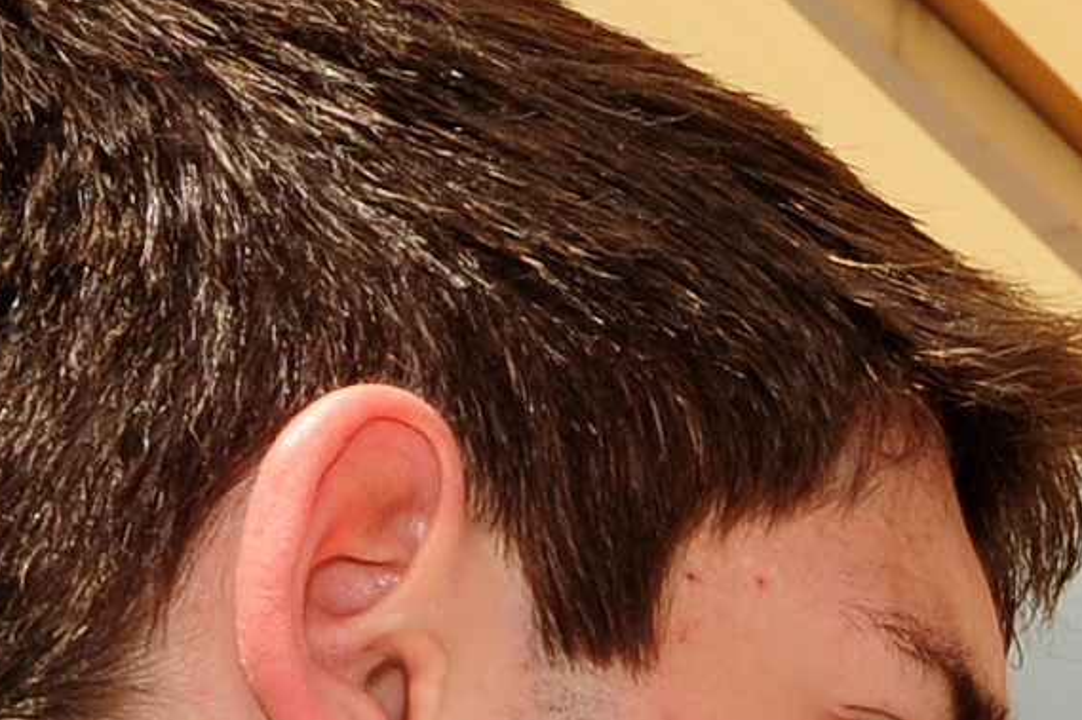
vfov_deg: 4.7
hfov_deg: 6.8
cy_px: 1951
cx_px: 2862
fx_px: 8533
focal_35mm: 284
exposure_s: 1/125
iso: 200
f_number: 16
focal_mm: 38
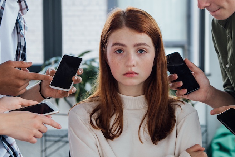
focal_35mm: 95
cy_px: 76
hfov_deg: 21.4
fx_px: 620
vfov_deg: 14.4
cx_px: 148
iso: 160
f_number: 4
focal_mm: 52
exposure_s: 1/80
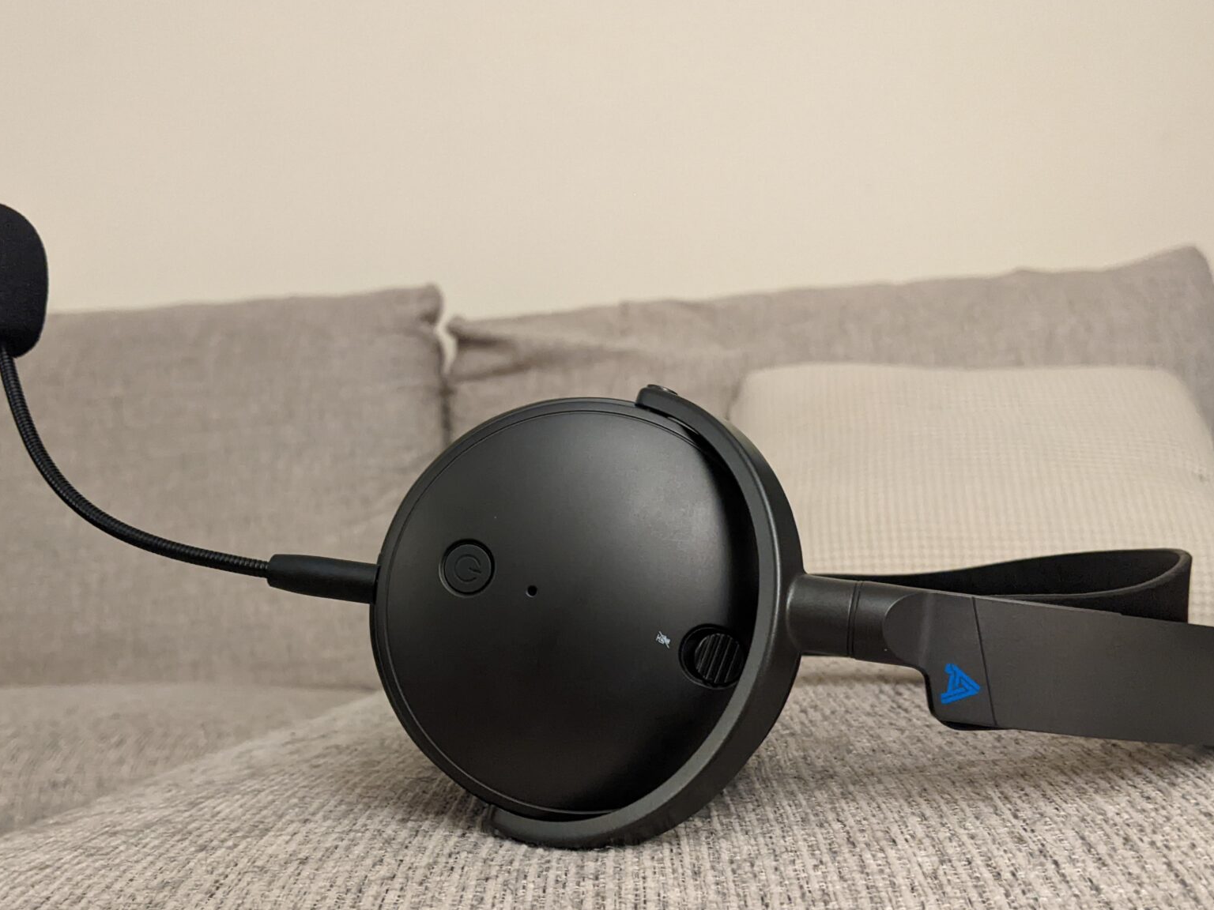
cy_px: 537
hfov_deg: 51.3
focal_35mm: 36
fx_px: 1263
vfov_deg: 39.5
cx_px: 549
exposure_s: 1/24
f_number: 1.8
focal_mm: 4.44
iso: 1225
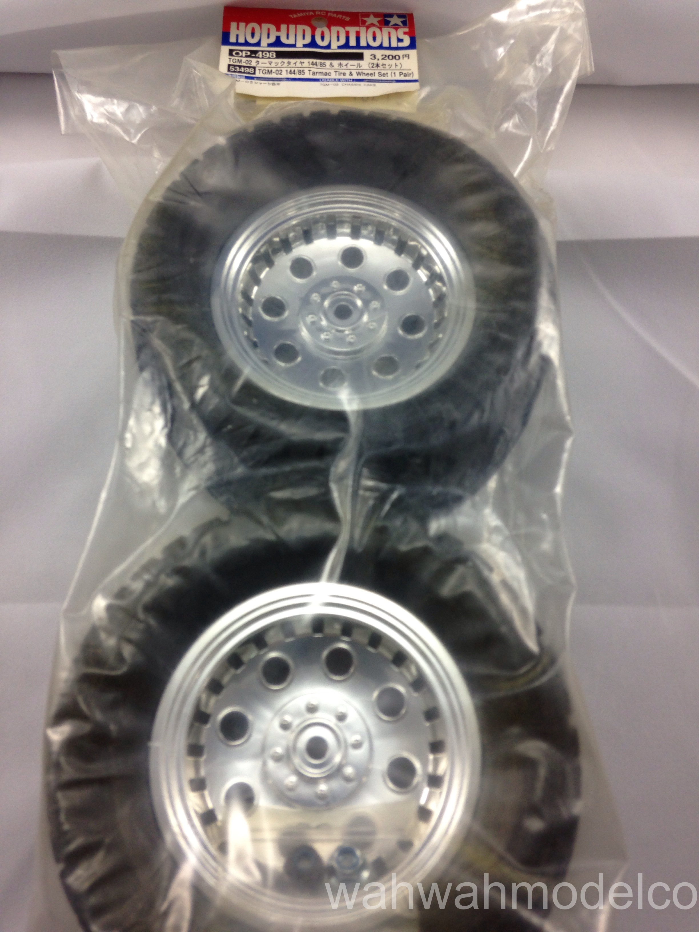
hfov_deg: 42.9
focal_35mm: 33
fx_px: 888
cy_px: 466
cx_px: 350
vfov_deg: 55.4
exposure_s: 1/60
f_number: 2.4
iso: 64
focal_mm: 4.13
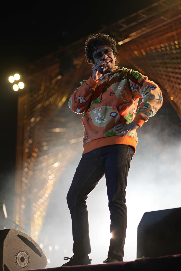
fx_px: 641
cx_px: 90
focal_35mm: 85
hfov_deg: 16.1
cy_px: 136
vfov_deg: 23.9
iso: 1000
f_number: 1.8
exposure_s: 1/400
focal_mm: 85
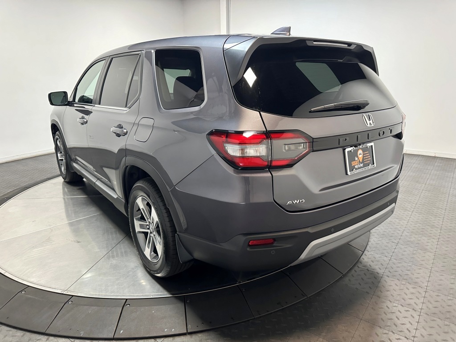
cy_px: 171
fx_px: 316
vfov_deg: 56.8
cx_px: 228
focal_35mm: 24
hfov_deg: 71.6
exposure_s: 1/60
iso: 500
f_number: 1.78
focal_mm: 6.86
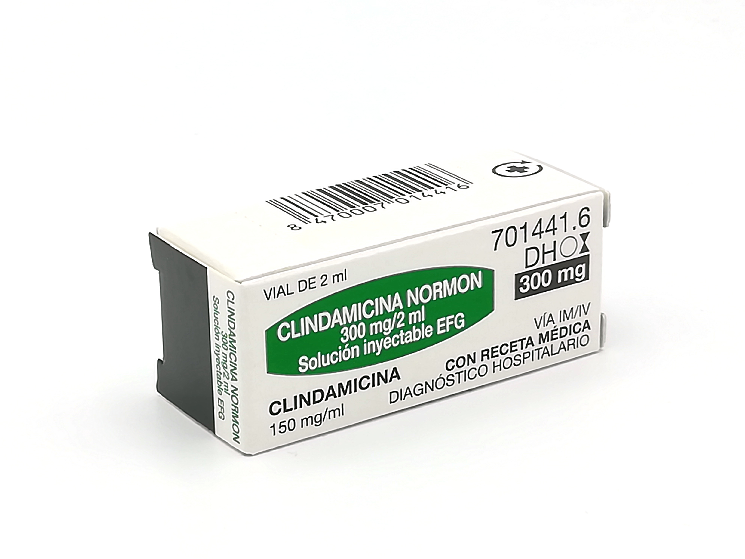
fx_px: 2109
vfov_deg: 15.1
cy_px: 280
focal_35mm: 98
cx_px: 372
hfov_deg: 20.0
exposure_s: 1/432
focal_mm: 3.83
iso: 50
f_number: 2.2
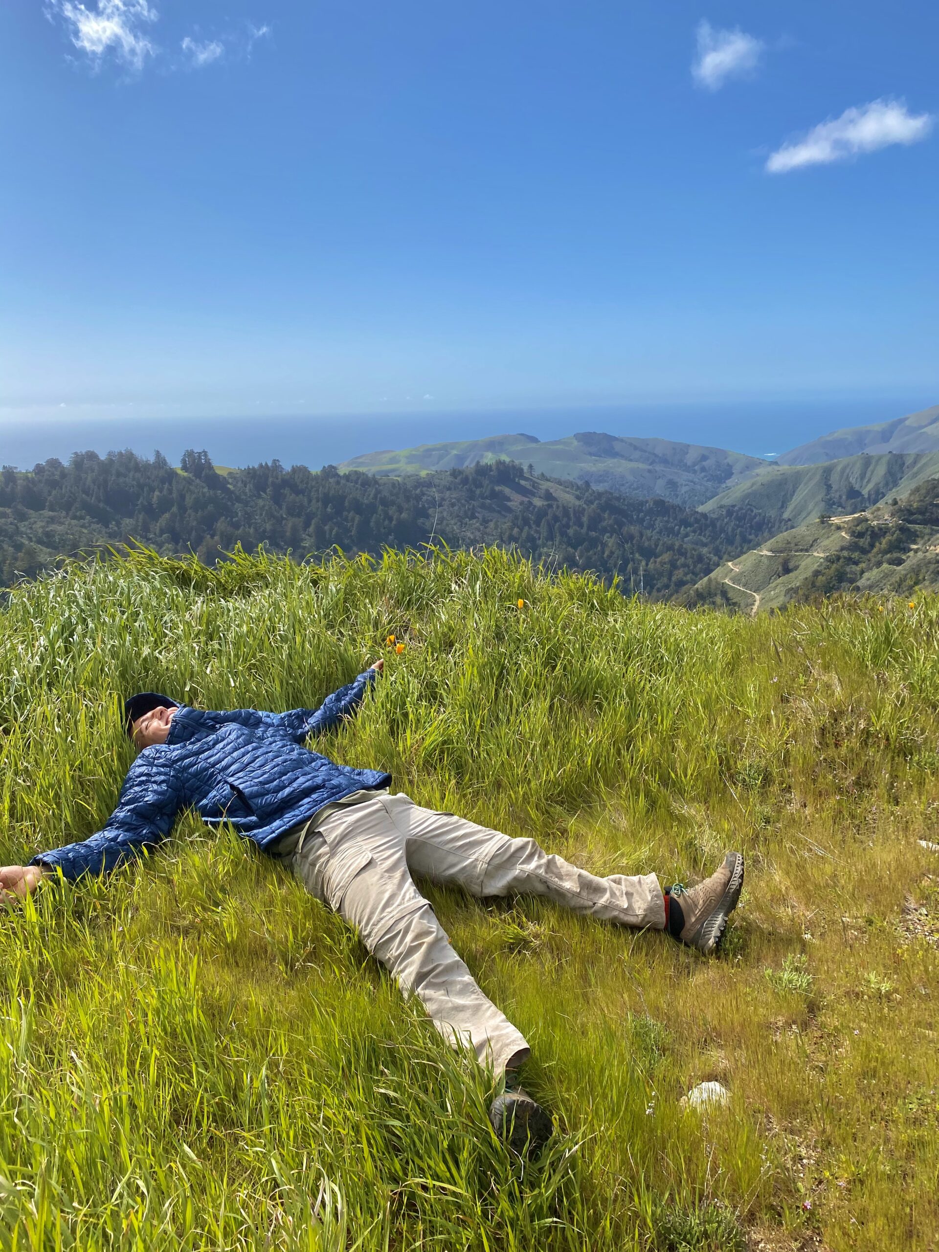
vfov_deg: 67.3
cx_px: 470
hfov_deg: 53.1
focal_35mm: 26
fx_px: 940
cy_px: 626
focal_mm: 4.25
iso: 32
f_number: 1.8
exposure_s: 1/3125
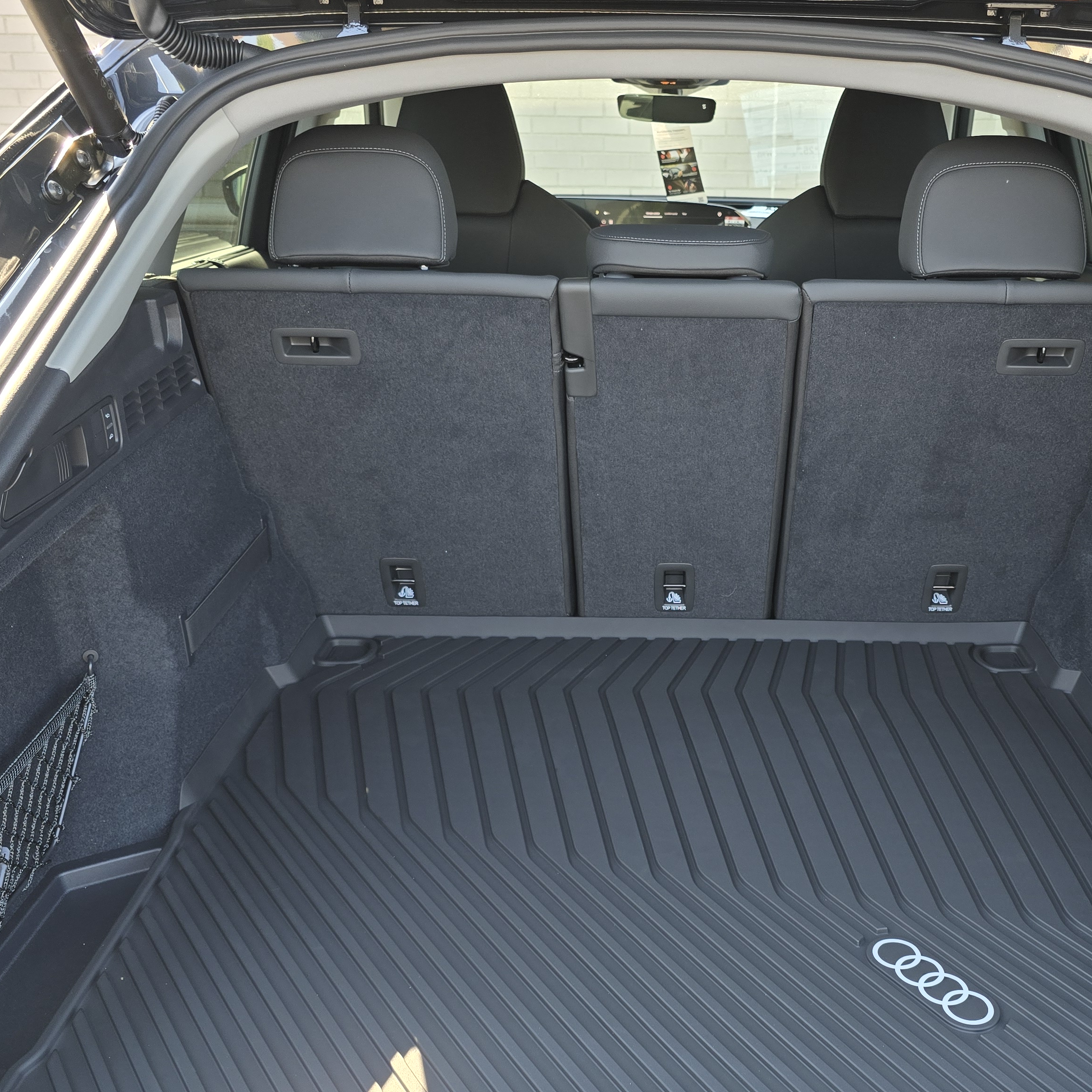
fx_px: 1249
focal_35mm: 35
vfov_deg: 46.8
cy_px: 675
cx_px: 682
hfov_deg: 46.8
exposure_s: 1/180
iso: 64
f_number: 1.7
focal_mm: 6.3
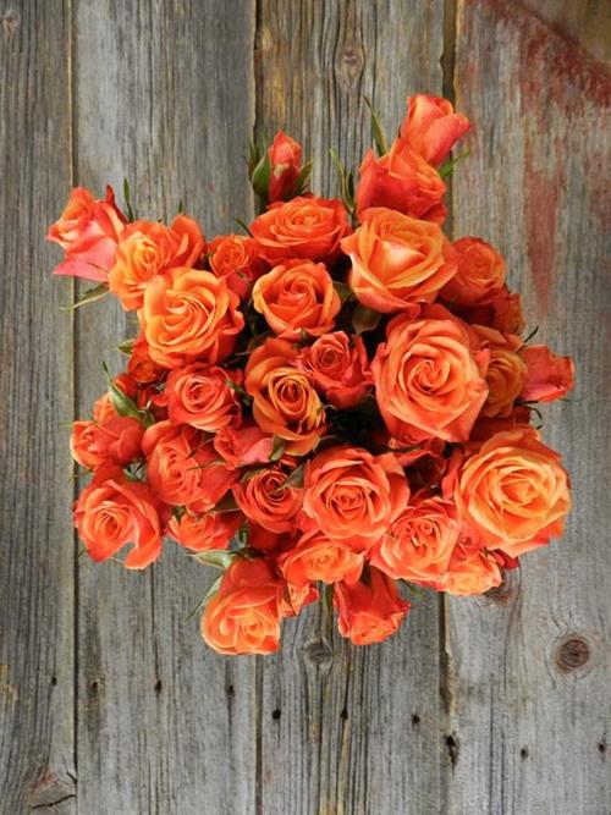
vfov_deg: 73.9
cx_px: 306
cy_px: 408
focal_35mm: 23
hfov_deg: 58.9
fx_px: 541
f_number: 3.4
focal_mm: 4
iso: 800
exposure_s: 1/320
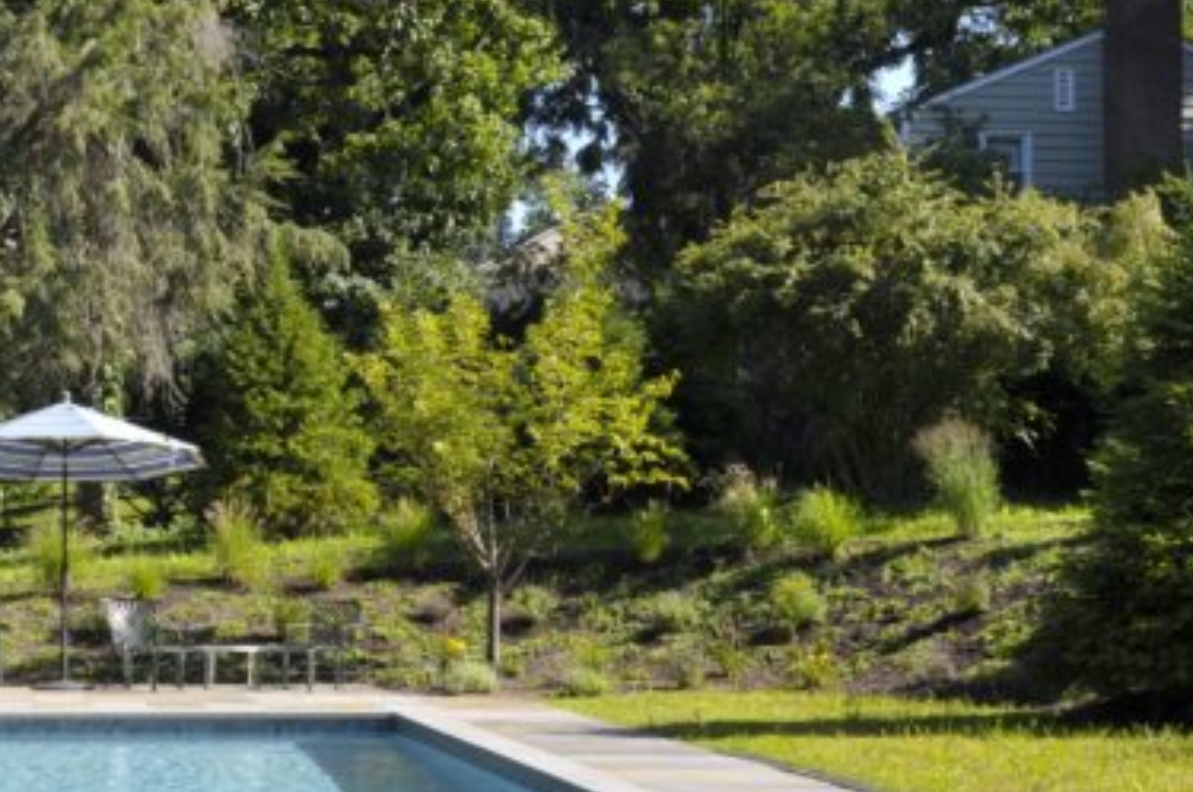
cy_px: 555
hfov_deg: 27.4
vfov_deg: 19.1
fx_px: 2350
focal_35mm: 71
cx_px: 97
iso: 200
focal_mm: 24
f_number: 8
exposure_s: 1/250
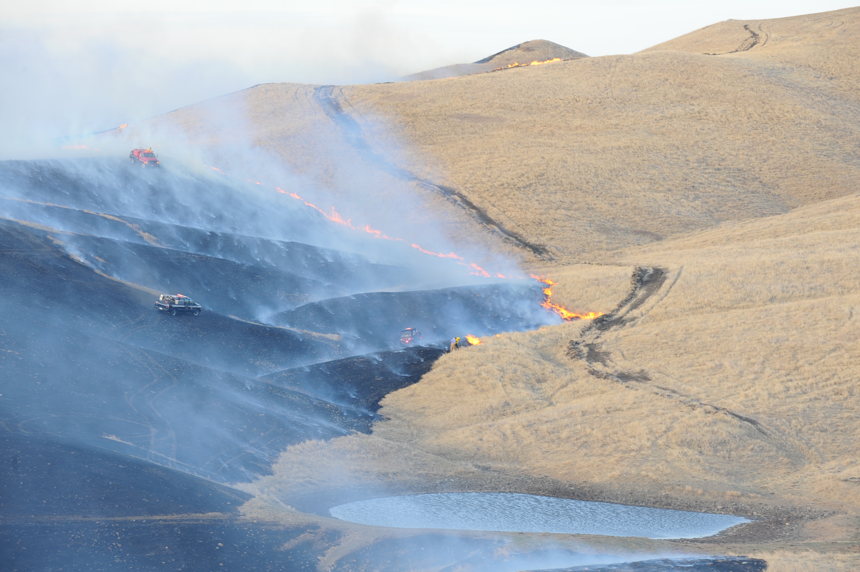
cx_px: 433
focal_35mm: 157
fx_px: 3748
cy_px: 286
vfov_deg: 8.7
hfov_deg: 13.1
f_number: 8
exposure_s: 1/60
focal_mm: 155
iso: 200
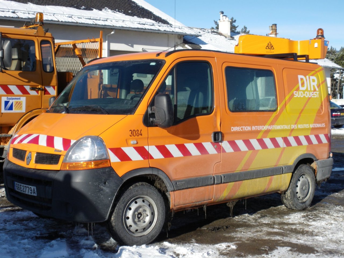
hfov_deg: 37.5
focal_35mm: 51
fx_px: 507
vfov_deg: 28.6
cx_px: 172
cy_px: 129
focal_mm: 9
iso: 64
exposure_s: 1/320
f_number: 4.4
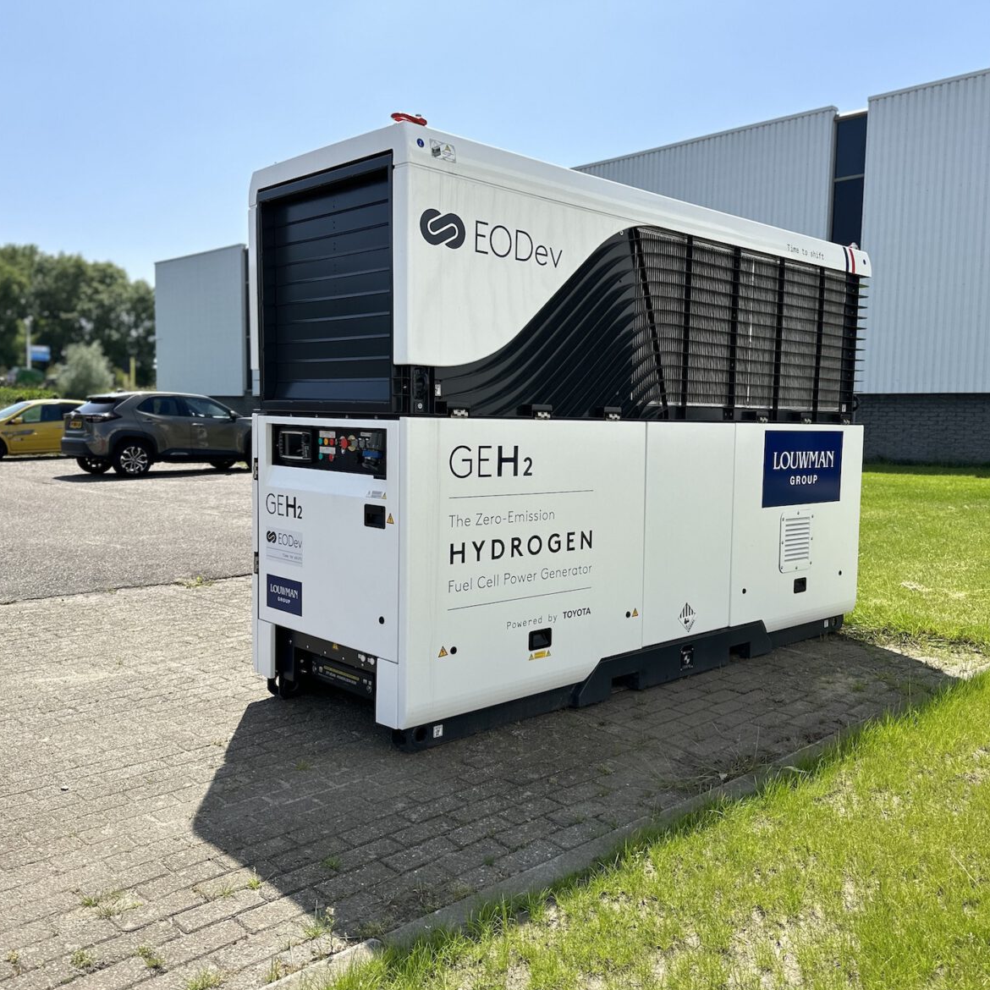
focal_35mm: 29
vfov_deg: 55.6
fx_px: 938
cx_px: 549
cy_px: 492
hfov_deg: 55.5
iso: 80
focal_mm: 6.86
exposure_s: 1/4016
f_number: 1.78
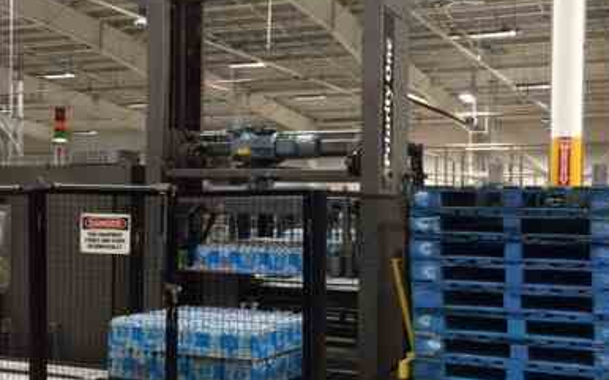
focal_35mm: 51
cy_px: 207
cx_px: 276
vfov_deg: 25.3
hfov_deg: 39.5
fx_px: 846
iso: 160
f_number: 2.2
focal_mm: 4.15
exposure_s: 1/30
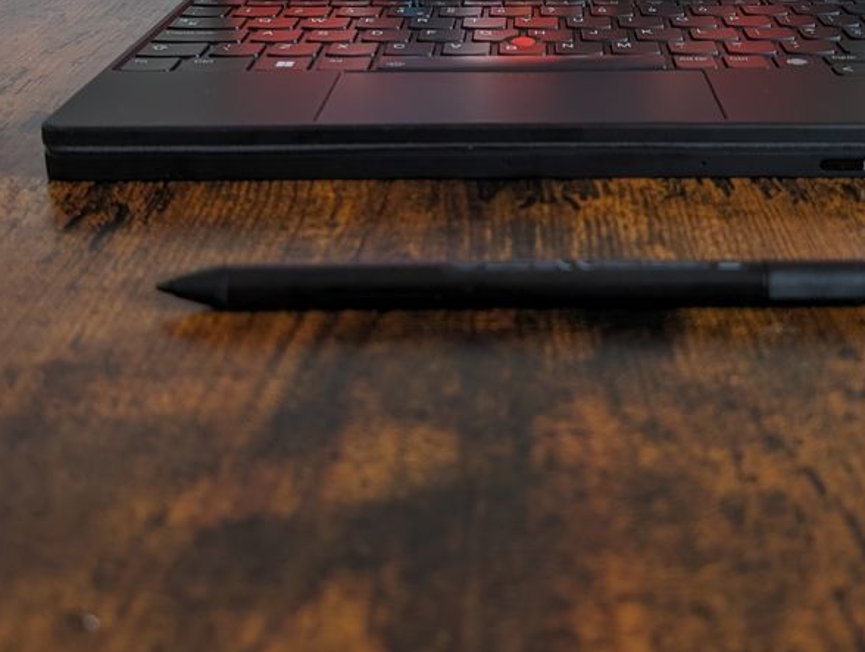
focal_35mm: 49
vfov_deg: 28.8
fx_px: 1226
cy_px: 91
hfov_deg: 38.6
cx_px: 547
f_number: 1.68
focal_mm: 6.9
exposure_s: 1/23.8
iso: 33
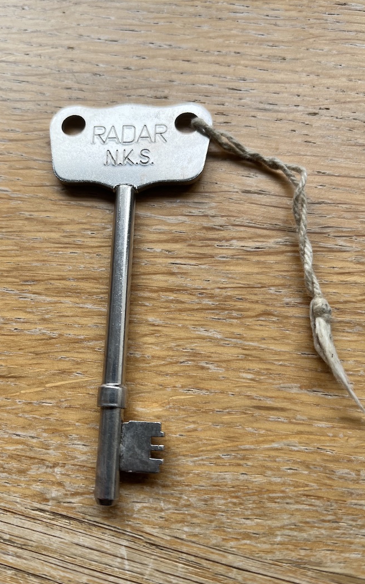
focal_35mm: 28
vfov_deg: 66.5
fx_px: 446
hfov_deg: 44.3
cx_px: 147
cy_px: 296
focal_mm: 5.1
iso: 50
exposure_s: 1/180
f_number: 1.6
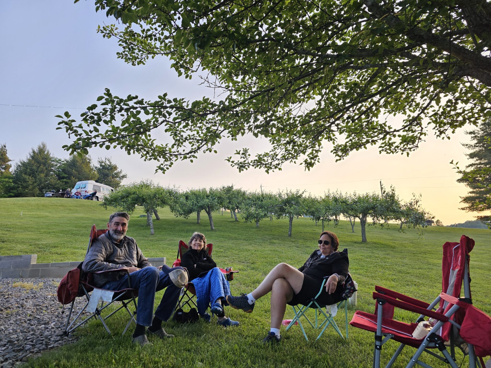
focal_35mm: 23
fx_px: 326
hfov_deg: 73.9
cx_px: 246
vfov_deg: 58.9
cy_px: 184
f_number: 1.7
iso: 80
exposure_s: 1/180
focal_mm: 6.3
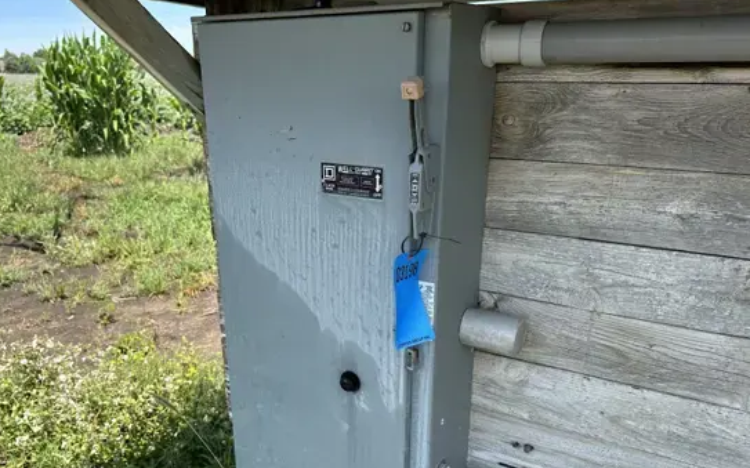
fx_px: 613
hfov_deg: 62.8
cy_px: 297
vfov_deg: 41.5
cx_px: 336
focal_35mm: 30
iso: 80
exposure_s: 1/1692
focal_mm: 6.86
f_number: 1.78
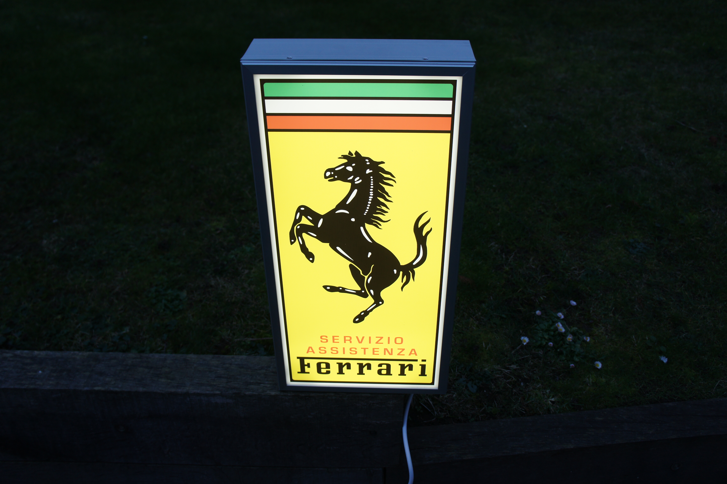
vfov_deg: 43.6
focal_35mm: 30
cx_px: 364
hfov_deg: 62.0
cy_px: 242
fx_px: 605
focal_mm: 20
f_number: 4
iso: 250
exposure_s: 1/30
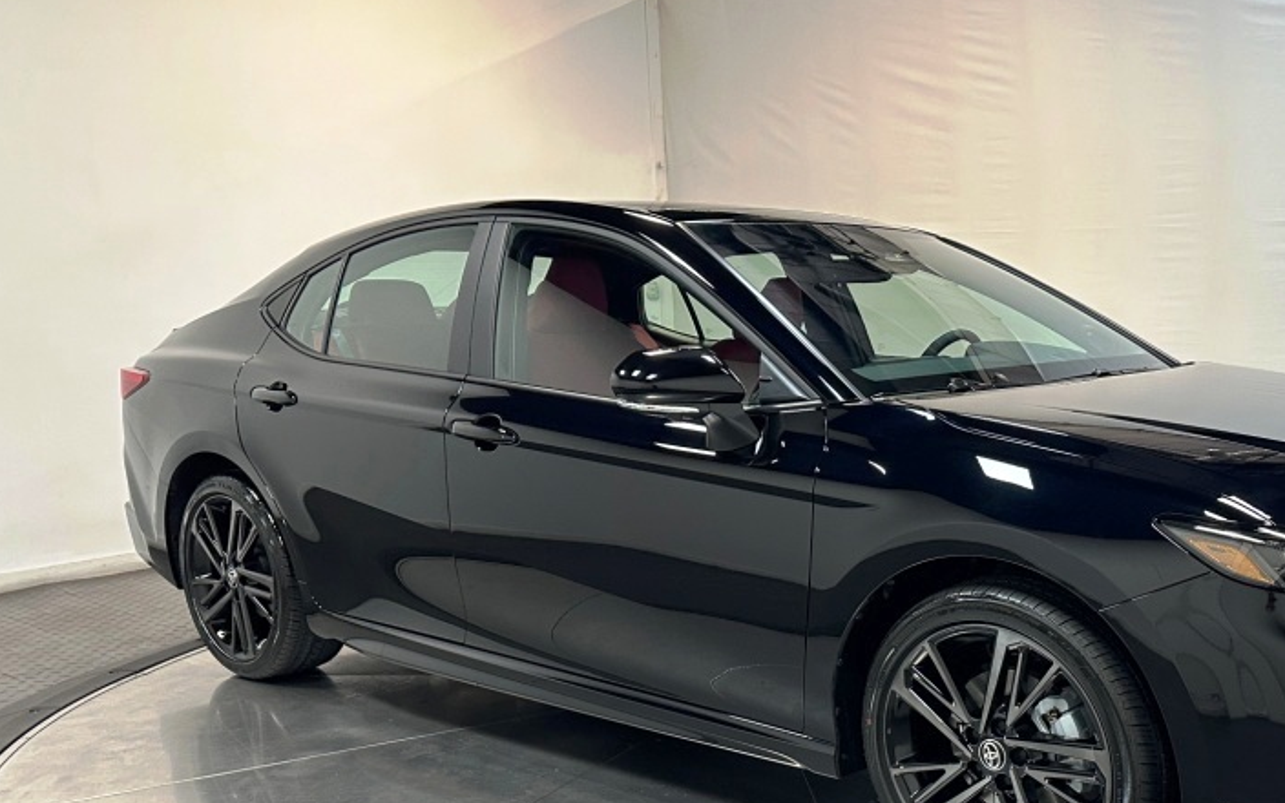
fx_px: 1296
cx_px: 924
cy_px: 564
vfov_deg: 34.0
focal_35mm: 37
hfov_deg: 51.1
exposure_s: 1/60
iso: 320
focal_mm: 6.86
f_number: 1.78
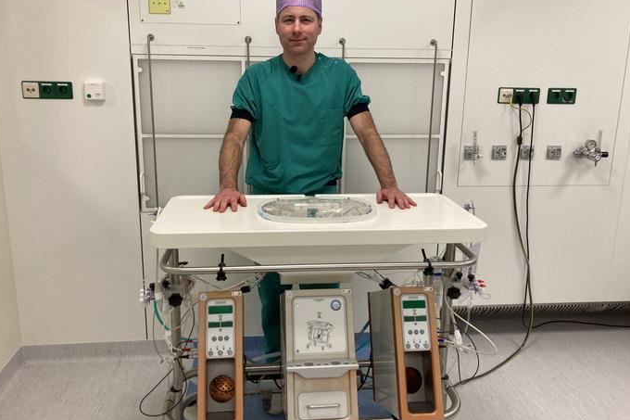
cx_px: 311
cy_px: 191
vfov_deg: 43.5
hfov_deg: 61.9
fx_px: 525
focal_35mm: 30
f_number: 1.8
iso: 64
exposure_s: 1/100
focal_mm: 3.99
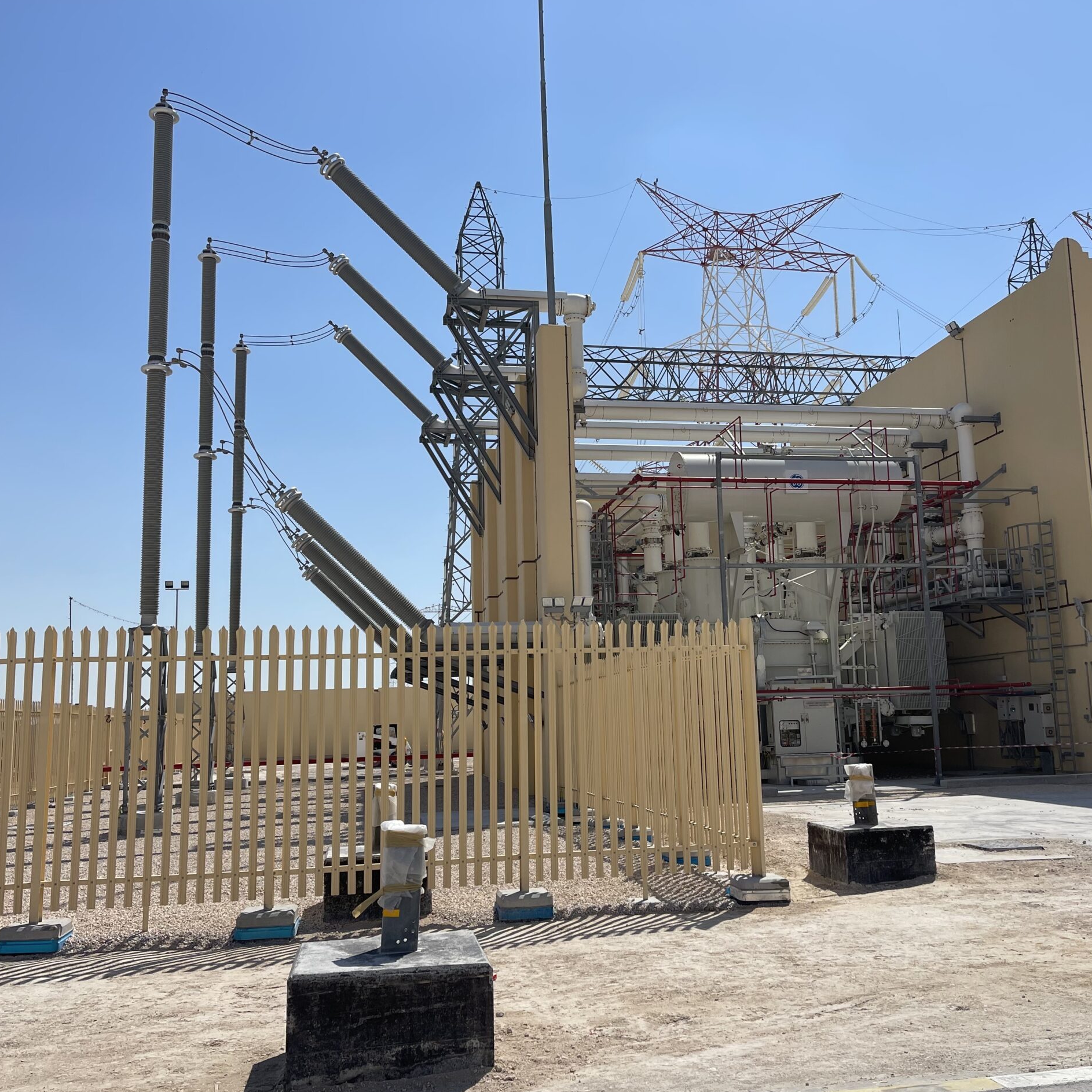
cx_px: 599
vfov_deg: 54.0
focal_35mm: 30
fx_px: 1071
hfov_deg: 53.9
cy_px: 551
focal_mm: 5.1
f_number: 1.6
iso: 32
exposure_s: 1/9174
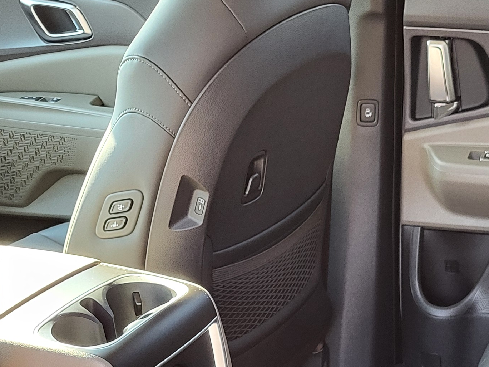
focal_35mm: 76
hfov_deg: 25.5
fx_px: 1074
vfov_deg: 17.7
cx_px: 335
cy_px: 518
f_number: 1.8
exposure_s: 1/120
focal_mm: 5.4
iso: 320
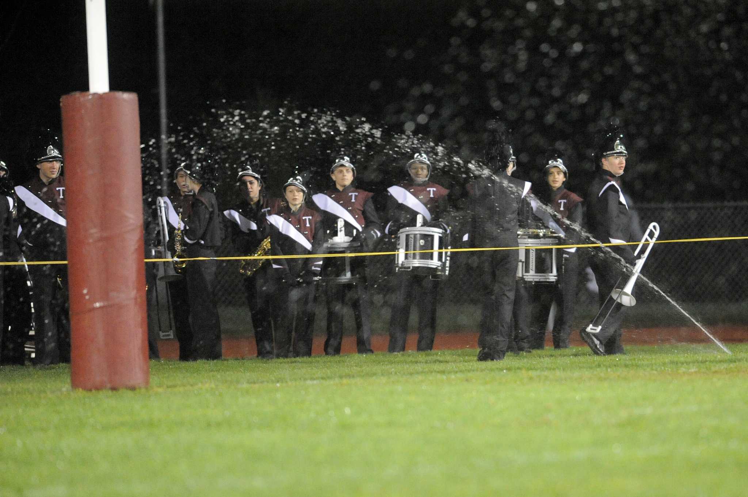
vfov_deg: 4.6
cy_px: 248
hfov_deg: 6.9
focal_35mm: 300
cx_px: 374
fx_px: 6228
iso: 12800
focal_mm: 300
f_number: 2.8
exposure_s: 1/320
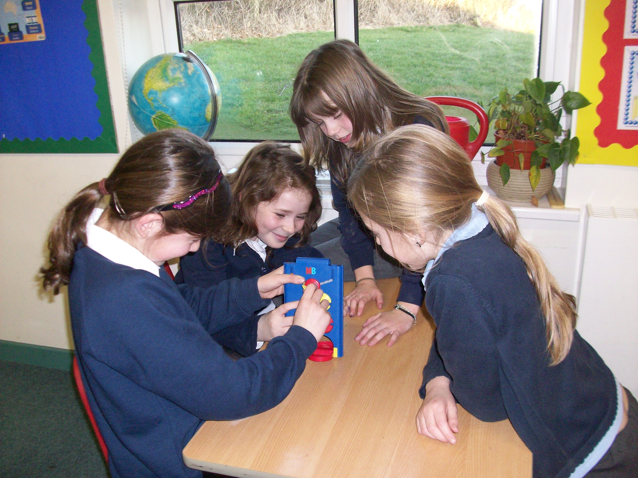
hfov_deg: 54.0
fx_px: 627
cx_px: 319
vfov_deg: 41.8
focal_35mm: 34
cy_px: 239
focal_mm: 5.7
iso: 160
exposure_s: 1/60
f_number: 2.8
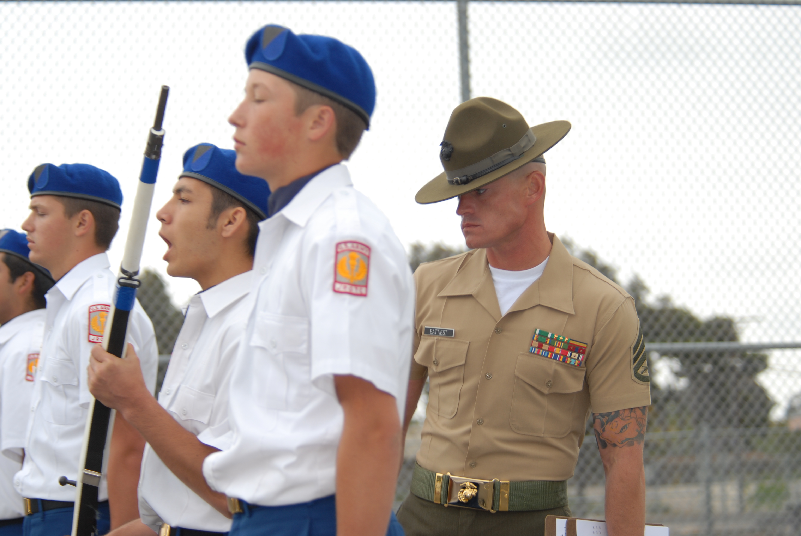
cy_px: 268
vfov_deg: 10.0
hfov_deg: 14.8
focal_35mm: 138
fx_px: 3074
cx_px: 400
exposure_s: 1/100
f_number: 4.8
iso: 100
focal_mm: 92
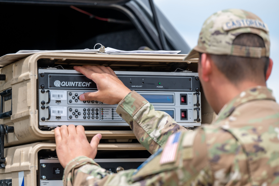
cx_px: 140
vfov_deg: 9.8
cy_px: 93
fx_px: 1084
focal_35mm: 140
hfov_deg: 14.7
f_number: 3.5
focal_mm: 140
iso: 250
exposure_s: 1/3200
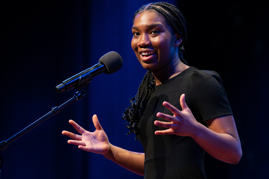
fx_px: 2241
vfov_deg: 4.6
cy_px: 90
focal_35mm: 300
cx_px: 134
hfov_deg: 6.9
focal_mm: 200
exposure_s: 1/200
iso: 2000
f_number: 2.8
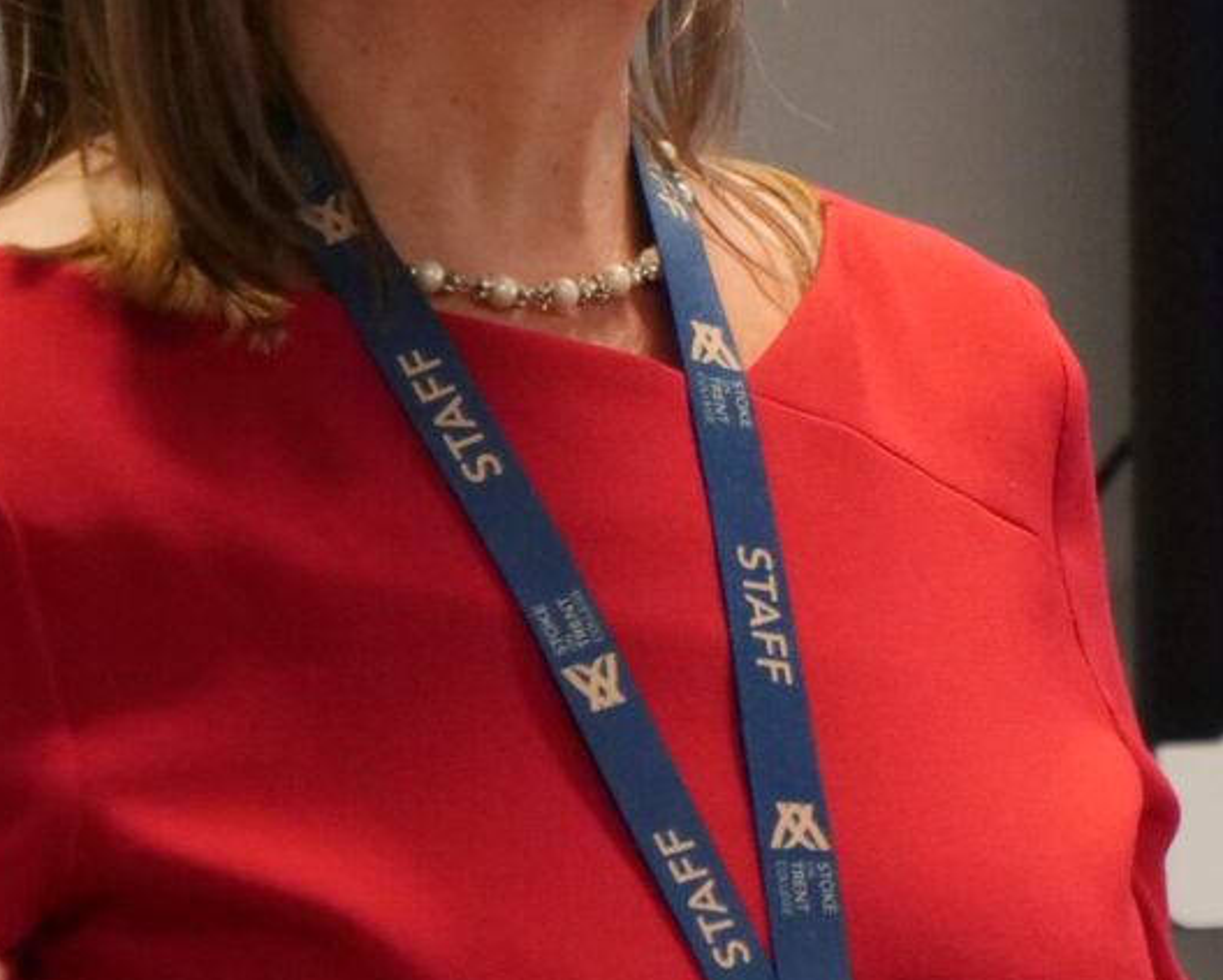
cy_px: 700
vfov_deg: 3.4
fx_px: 16442
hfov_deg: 4.2
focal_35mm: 454
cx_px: 1746
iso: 2000
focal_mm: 60
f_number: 4.5
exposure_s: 1/125
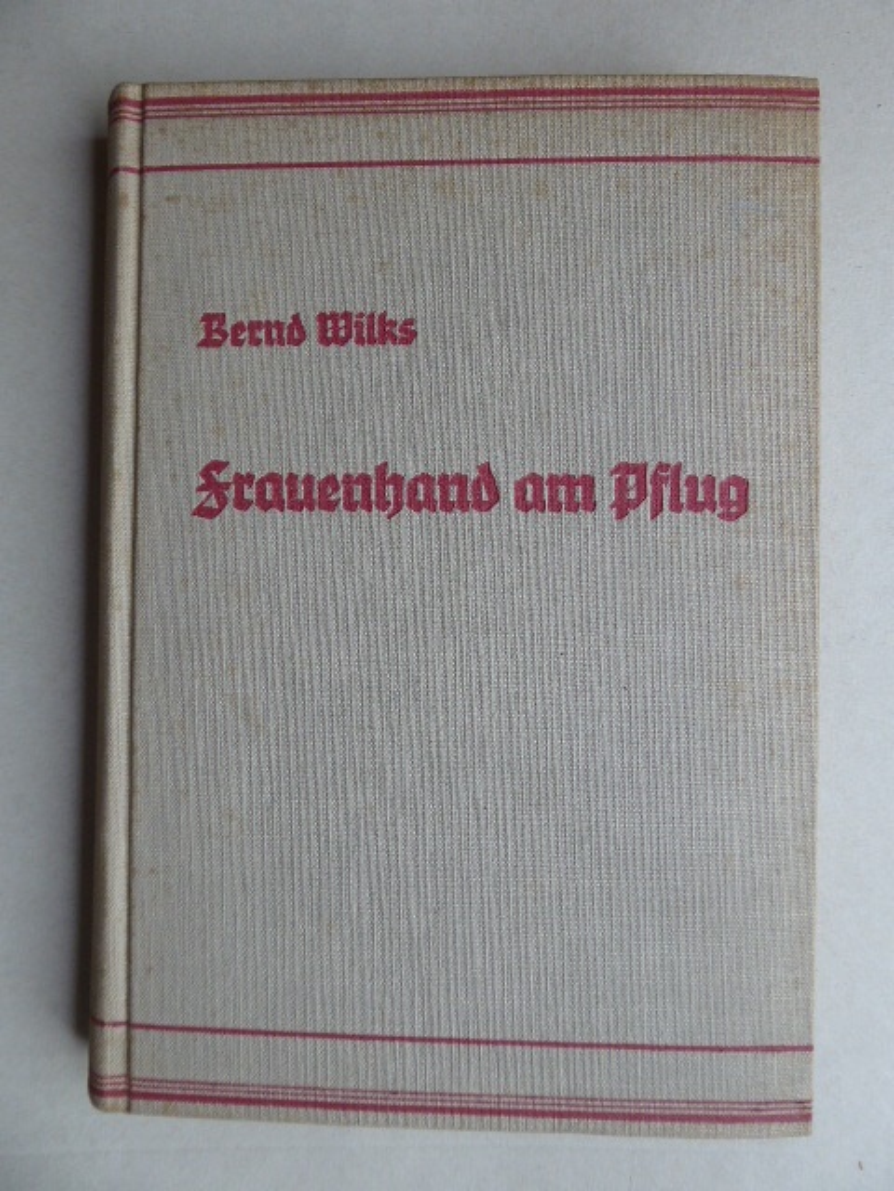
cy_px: 596
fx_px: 826
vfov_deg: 71.6
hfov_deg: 56.8
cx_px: 447
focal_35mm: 24
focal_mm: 4.3
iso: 100
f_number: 3.3
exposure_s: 1/60
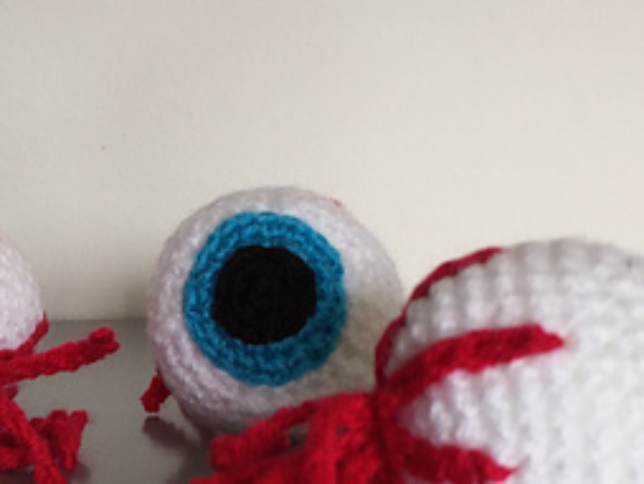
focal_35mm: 73
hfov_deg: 26.0
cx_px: 101
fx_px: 1359
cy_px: 431
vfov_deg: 19.8
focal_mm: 4.15
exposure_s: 1/50
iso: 32
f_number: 2.2
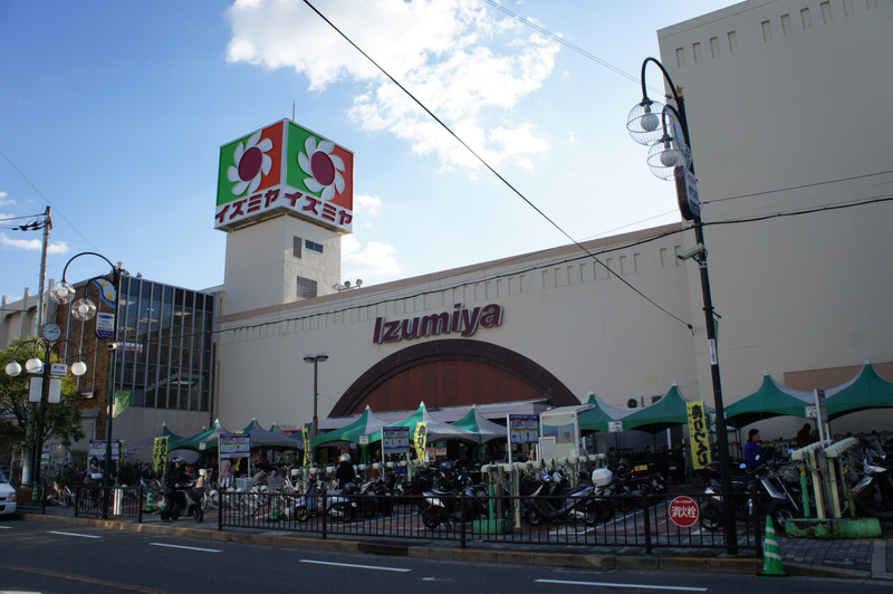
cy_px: 297
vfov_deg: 47.9
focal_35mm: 27
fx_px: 669
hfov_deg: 67.4
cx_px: 446
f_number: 8
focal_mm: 18
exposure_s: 1/320
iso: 200
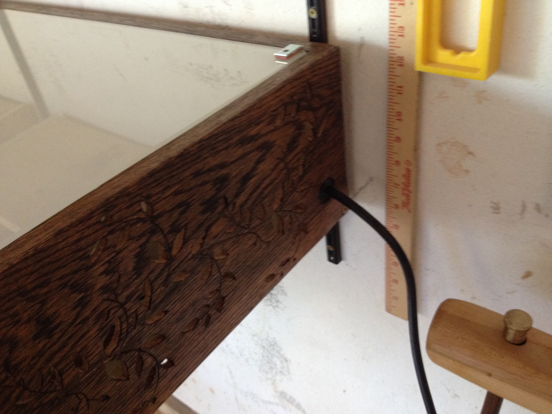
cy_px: 207
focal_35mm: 35
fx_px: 558
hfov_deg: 52.6
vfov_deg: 40.7
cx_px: 276
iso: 250
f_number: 2.4
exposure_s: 1/20
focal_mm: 4.28
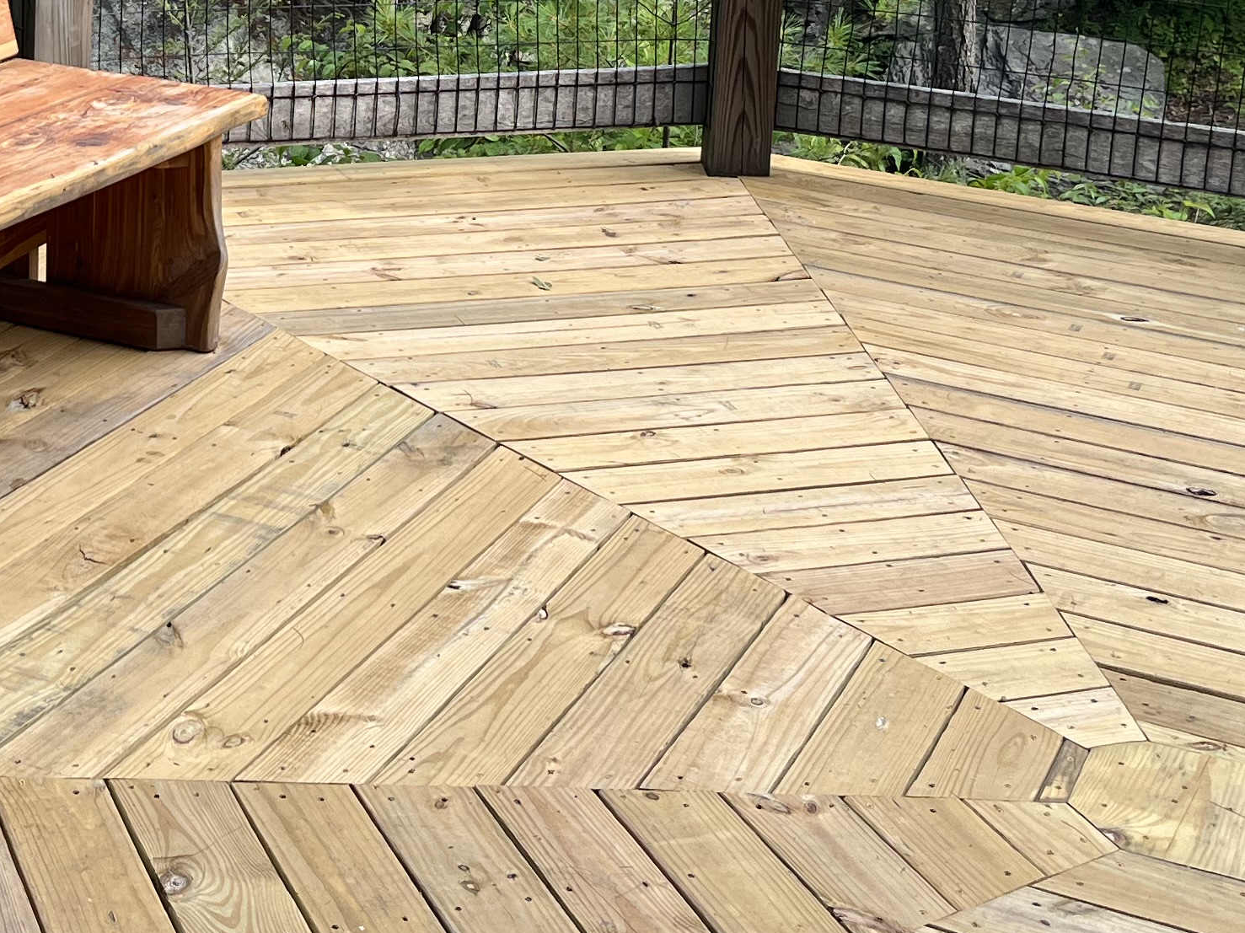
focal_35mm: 71
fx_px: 2553
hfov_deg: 26.9
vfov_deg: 20.0
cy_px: -40
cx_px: 269
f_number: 1.6
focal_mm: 5.1
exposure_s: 1/845
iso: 50
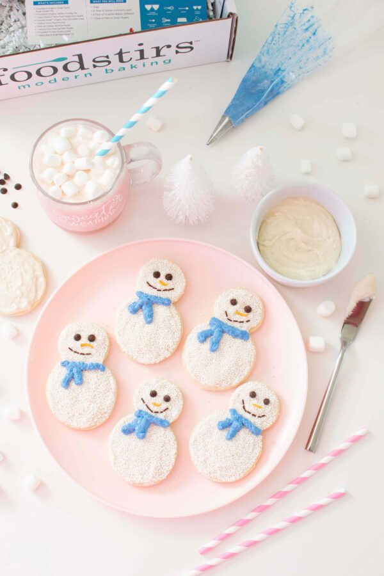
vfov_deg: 37.9
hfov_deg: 25.8
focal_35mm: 52
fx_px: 840
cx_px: 192
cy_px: 288
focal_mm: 35
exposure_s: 1/50
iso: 200
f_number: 4
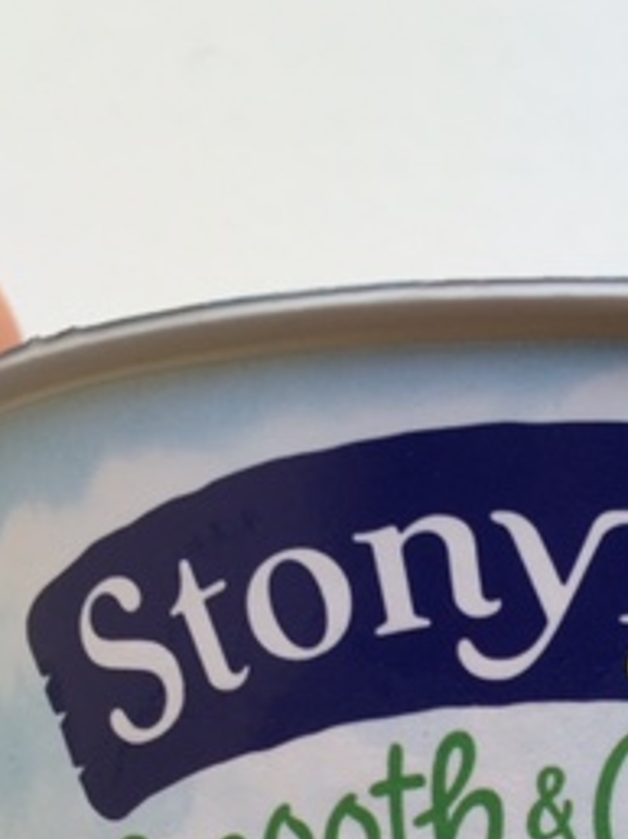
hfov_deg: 19.9
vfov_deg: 25.1
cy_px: 927
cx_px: 595
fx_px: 1745
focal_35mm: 72
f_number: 2.2
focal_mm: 4.15
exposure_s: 1/120
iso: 32
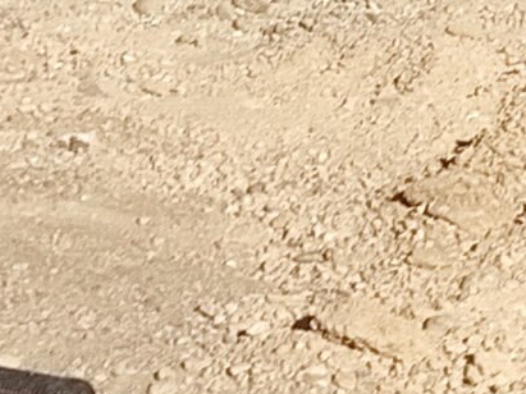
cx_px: 278
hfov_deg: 20.7
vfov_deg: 15.1
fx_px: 1443
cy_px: -58
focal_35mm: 95
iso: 100
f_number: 1.79
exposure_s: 1/1198
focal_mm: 4.74
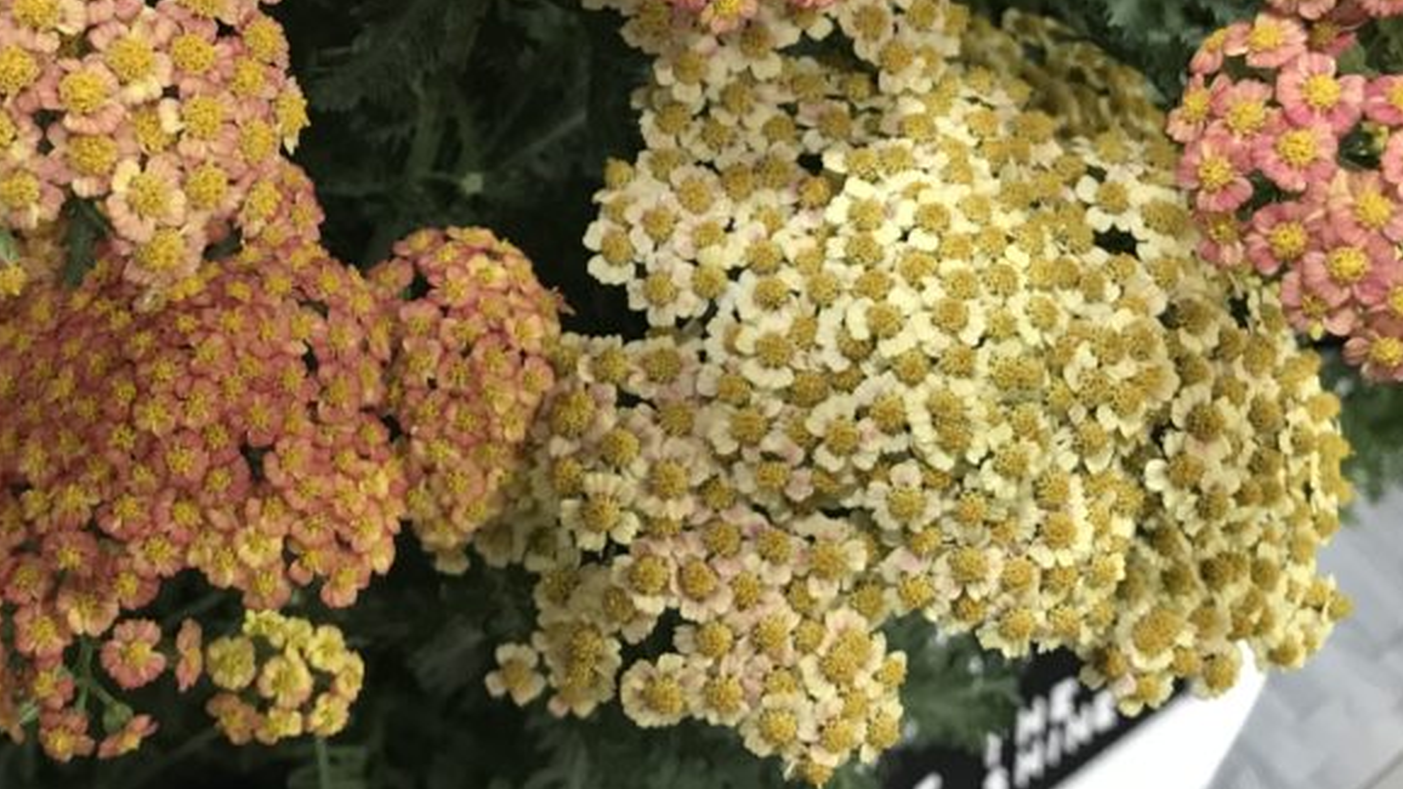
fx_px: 2009
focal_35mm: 54
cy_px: 143
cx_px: 485
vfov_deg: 21.9
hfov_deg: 38.1
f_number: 1.8
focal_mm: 3.99
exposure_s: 1/15
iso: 40
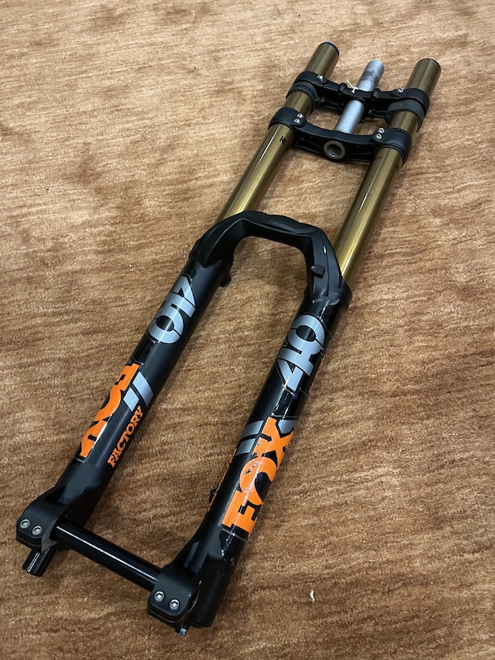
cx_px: 248
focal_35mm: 26
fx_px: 496
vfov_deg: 67.3
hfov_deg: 53.1
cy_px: 330
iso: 500
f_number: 1.6
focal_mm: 5.1
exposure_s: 1/30
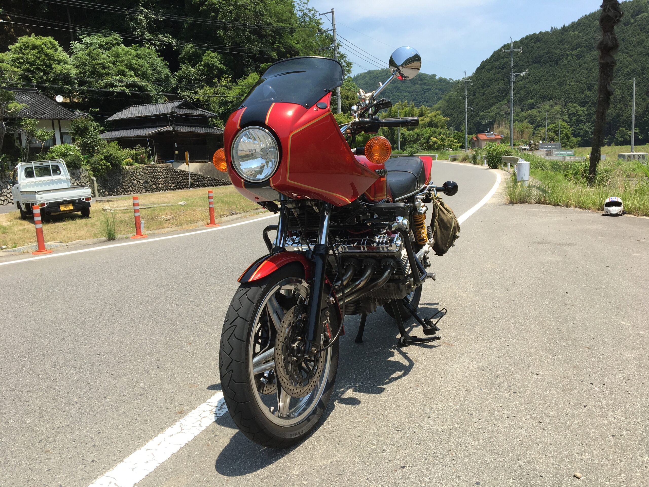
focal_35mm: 29
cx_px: 324
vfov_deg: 48.2
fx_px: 544
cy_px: 244
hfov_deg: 61.7
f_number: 2.2
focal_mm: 4.15
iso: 25
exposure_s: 1/1012
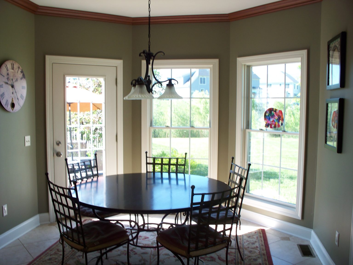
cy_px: 132
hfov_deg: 51.4
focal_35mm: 36
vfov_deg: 39.7
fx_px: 367
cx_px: 176
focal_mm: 7.54
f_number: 2.8
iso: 80
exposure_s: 1/60
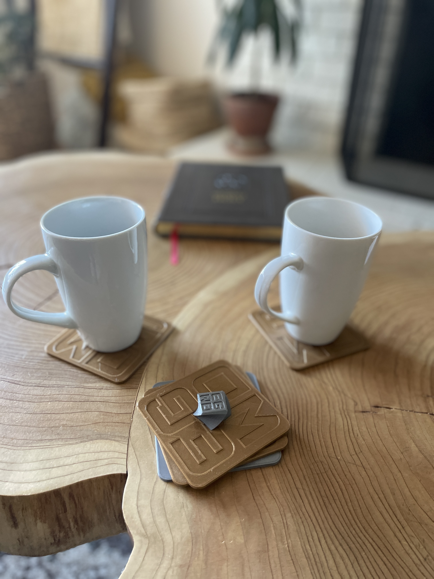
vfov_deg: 67.3
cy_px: 290
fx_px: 435
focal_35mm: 26
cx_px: 217
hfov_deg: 53.1
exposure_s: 1/60
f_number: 1.6
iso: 320
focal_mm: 4.2
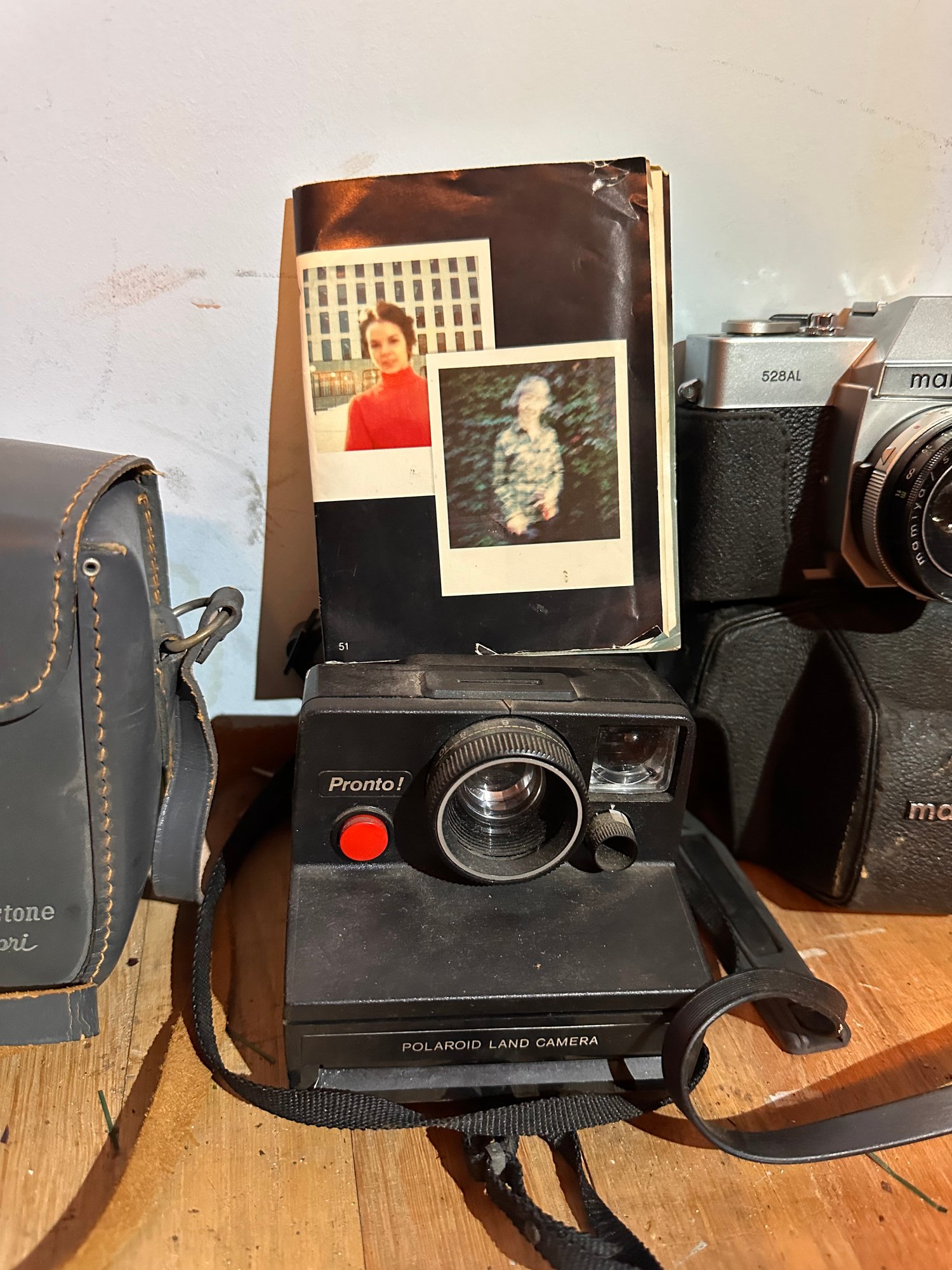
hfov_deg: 56.8
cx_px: 476
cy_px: 635
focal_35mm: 24
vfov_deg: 71.6
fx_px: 880
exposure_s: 1/49
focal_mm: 6.86
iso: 640
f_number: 1.78
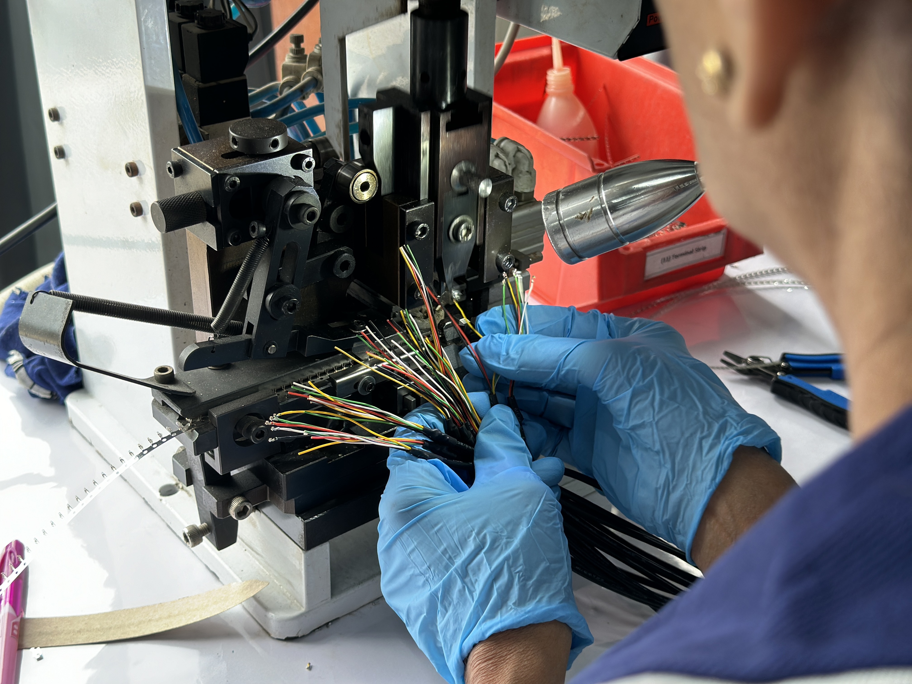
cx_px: 456
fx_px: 1265
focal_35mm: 48
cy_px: 342
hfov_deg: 39.7
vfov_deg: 30.3
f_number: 1.78
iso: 64
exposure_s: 1/100
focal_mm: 6.86
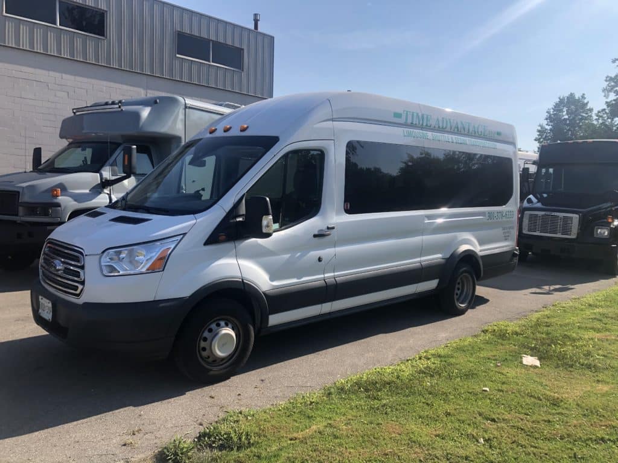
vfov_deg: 49.7
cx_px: 309
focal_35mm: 28
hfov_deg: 63.4
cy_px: 232
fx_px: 500
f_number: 1.8
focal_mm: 3.99
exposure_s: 1/1621
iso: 20
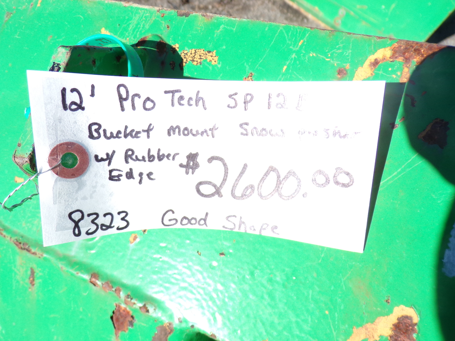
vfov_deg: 56.8
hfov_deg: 71.6
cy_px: 170
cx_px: 228
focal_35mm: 24
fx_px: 315
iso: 80
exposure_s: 1/1400
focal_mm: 4.3
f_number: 3
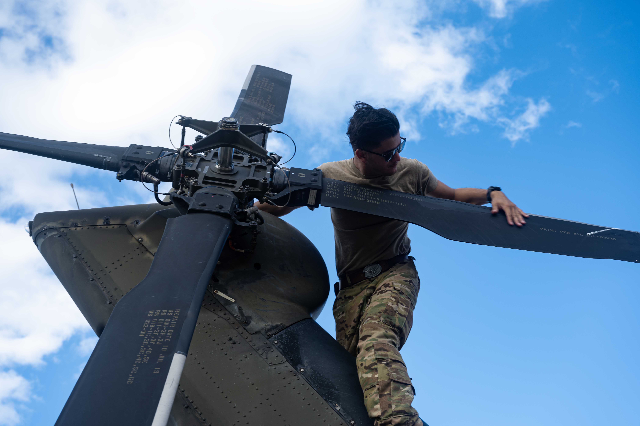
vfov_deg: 32.6
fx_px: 728
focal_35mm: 41
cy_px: 213
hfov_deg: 47.4
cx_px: 320
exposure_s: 1/200
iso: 100
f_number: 5.6
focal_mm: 41
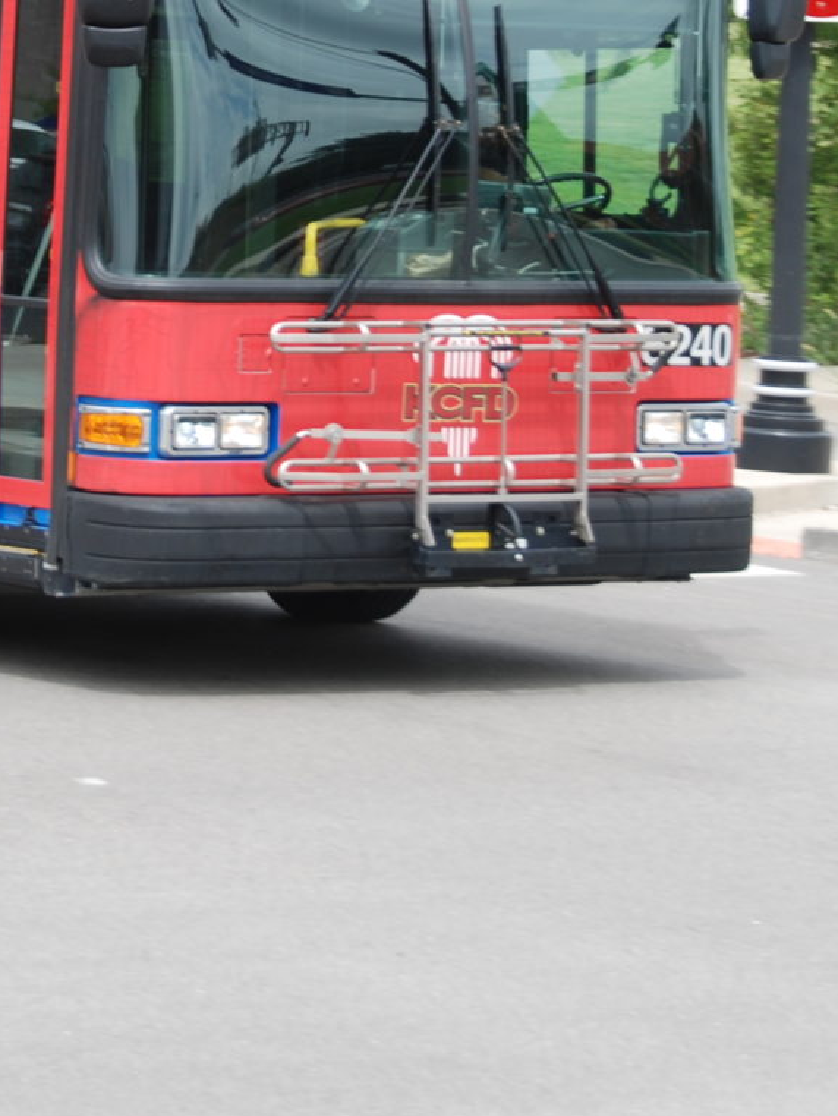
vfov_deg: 10.2
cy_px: 231
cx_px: 126
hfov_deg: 7.6
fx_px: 6258
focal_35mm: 194
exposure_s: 1/200
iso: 100
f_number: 7.1
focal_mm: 50
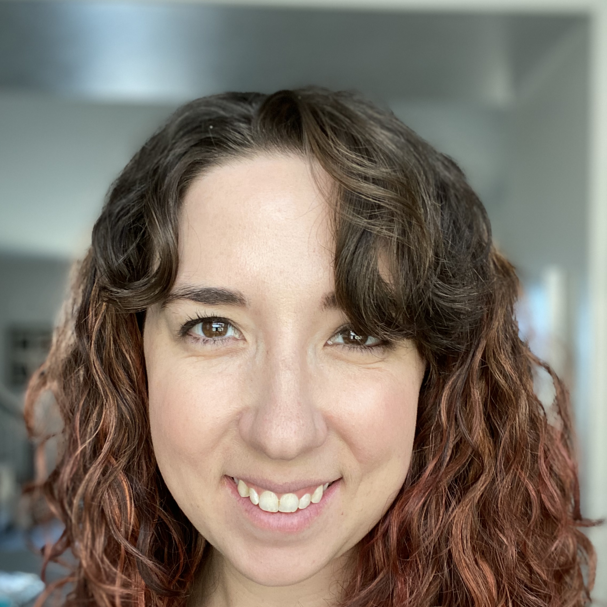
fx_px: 714
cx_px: 302
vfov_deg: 45.5
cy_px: 394
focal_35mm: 36
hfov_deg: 46.0
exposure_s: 1/69
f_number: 2.2
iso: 100
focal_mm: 2.71
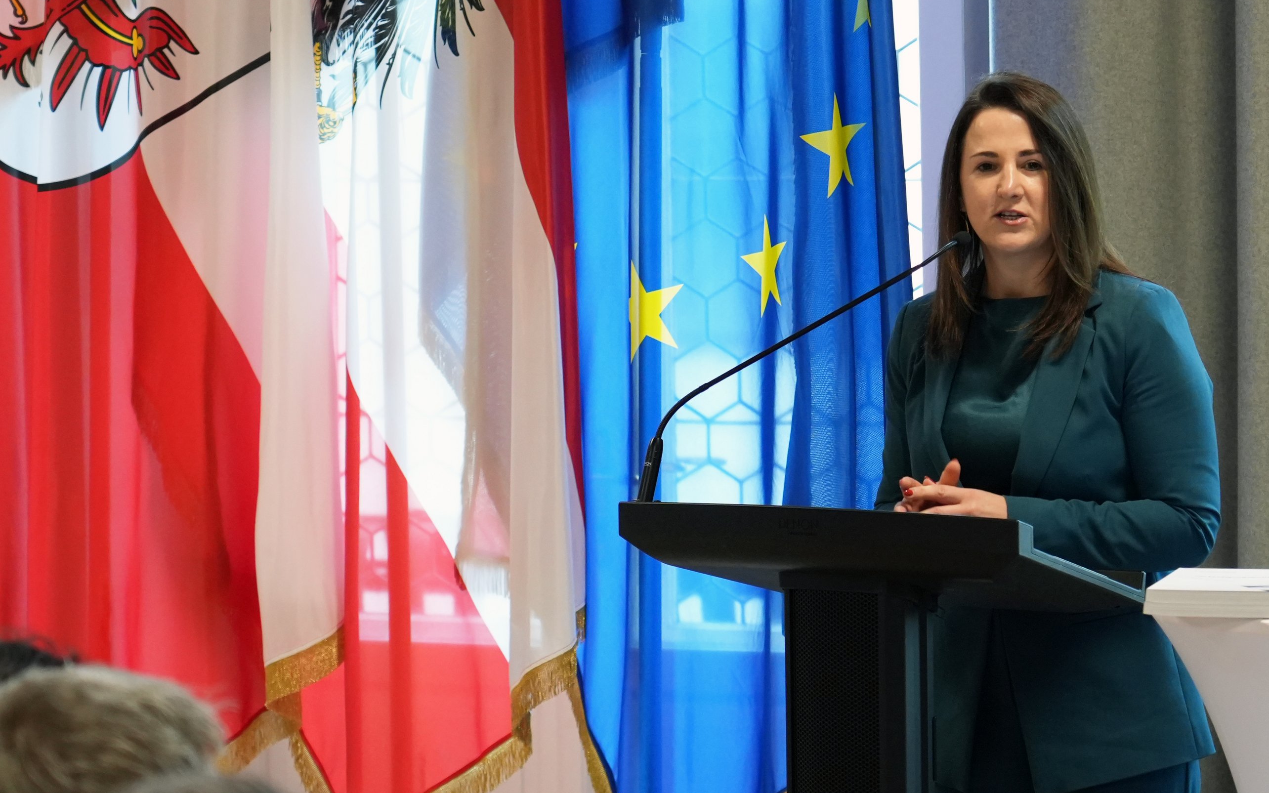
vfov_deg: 10.3
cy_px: 265
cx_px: 696
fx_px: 4392
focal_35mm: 127
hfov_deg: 16.4
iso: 2500
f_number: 4
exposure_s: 1/250
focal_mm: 80
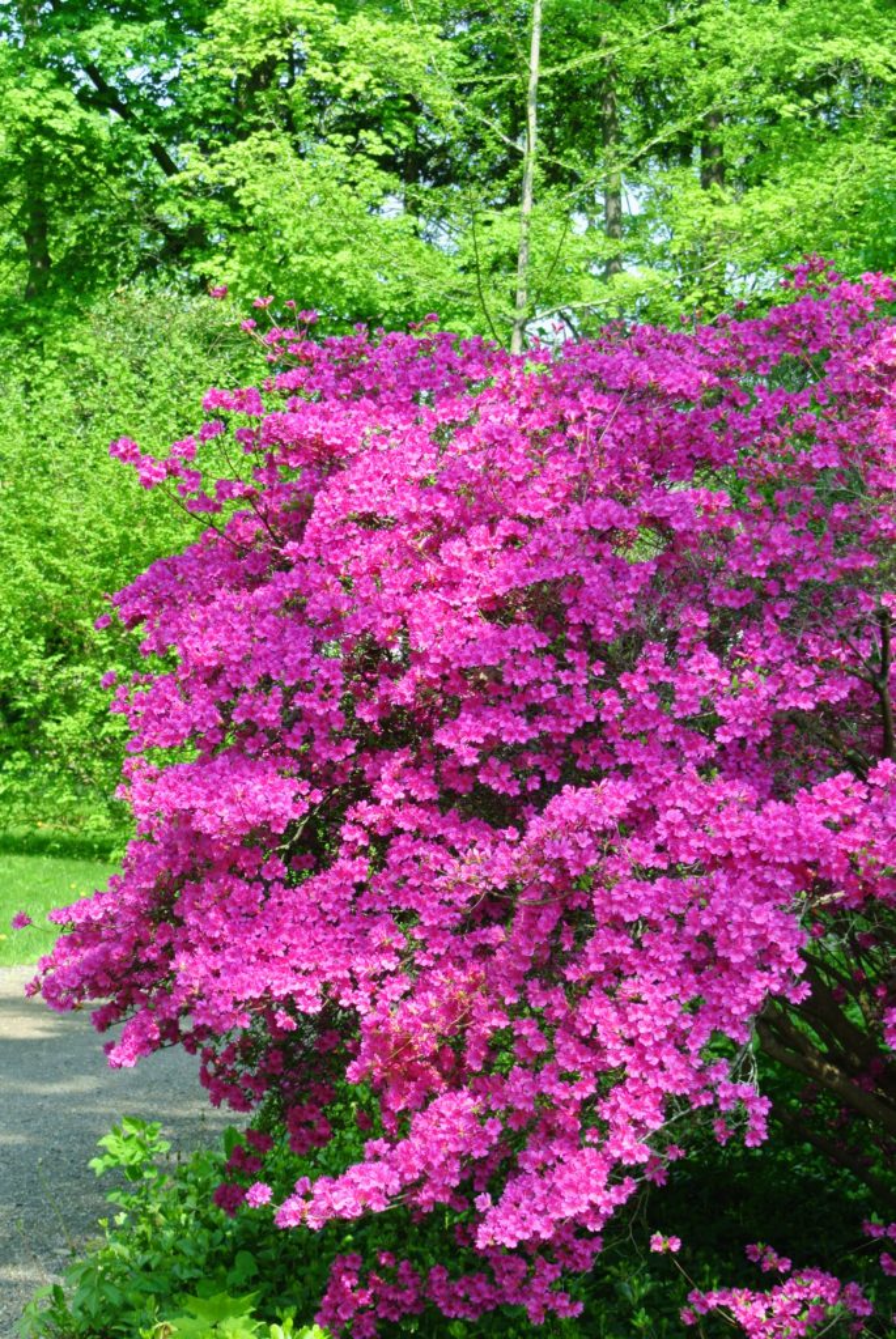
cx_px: 448
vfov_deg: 25.0
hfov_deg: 16.9
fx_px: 3017
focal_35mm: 81
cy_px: 670
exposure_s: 1/80
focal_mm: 30
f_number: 5.6
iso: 100
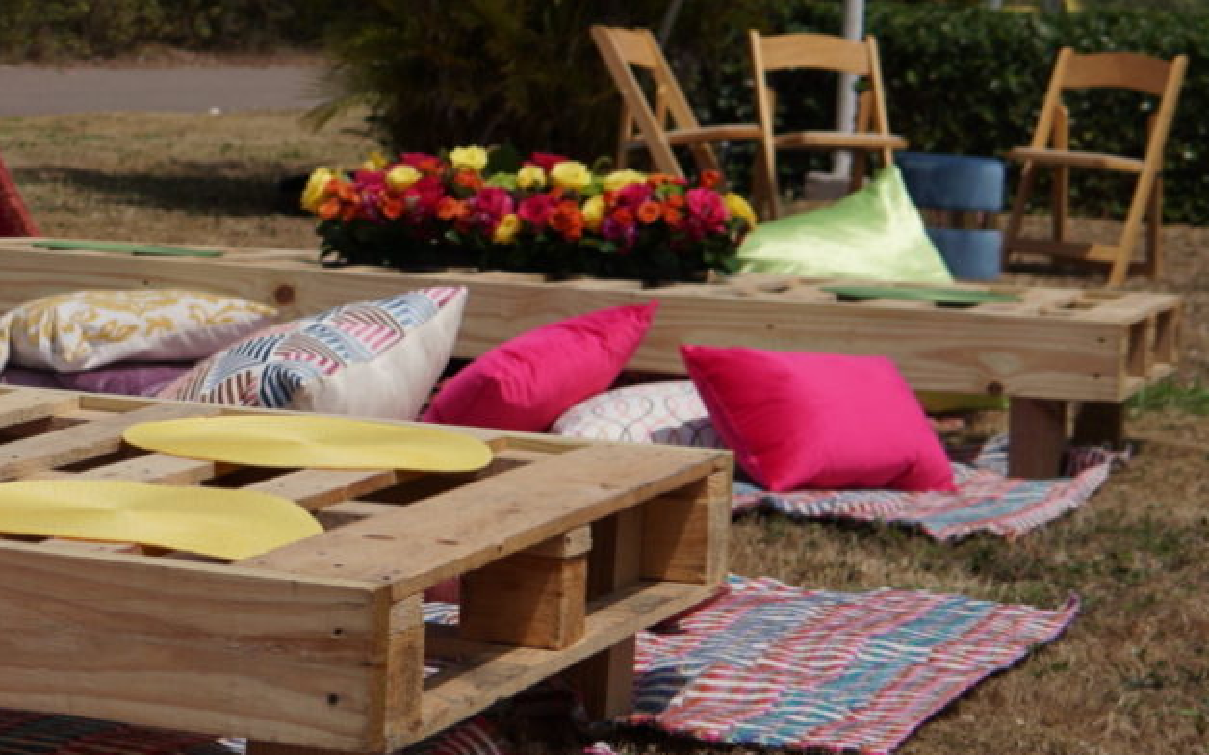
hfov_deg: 16.9
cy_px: 134
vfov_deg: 11.1
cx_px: -316
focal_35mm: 117
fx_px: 3854
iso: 100
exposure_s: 1/2500
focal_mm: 30
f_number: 4.5
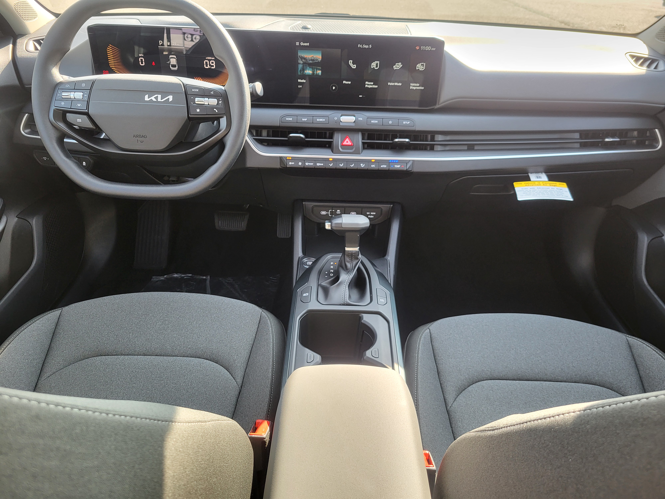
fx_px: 499
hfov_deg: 67.3
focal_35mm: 26
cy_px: 250
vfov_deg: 53.1
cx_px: 332
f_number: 1.8
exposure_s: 1/120
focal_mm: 5.4
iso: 80
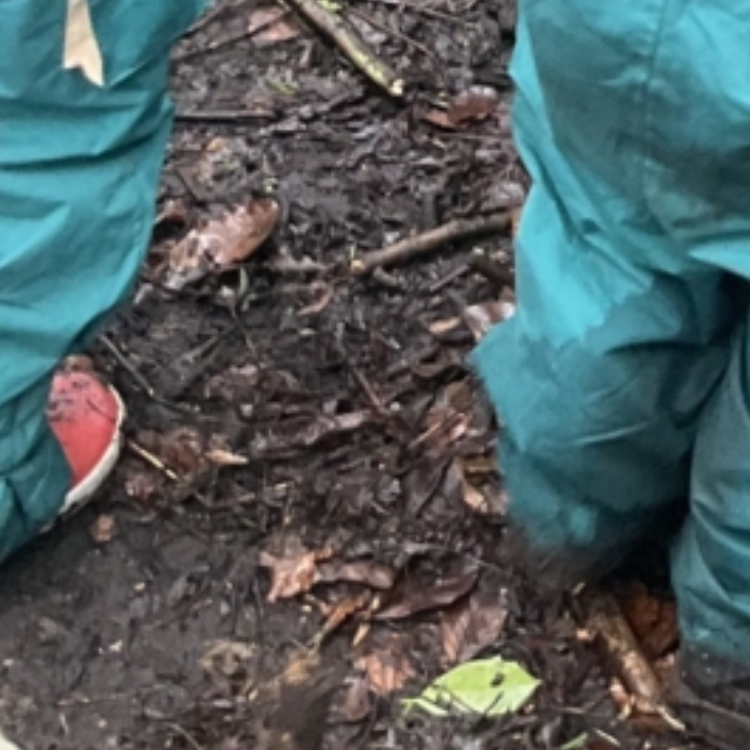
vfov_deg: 11.3
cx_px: 1193
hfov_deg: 11.4
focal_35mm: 145
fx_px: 3554
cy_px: -549
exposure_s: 1/62
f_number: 1.8
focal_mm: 3
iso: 64
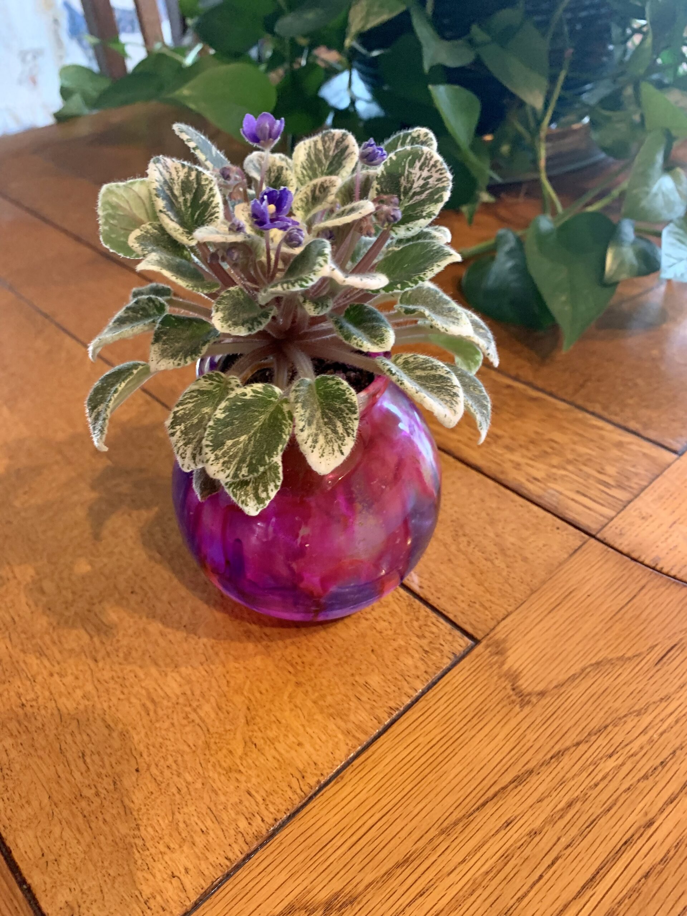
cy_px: 458
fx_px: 688
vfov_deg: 67.3
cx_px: 344
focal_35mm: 26
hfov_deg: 53.1
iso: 400
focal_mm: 4.25
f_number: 1.8
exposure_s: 1/40
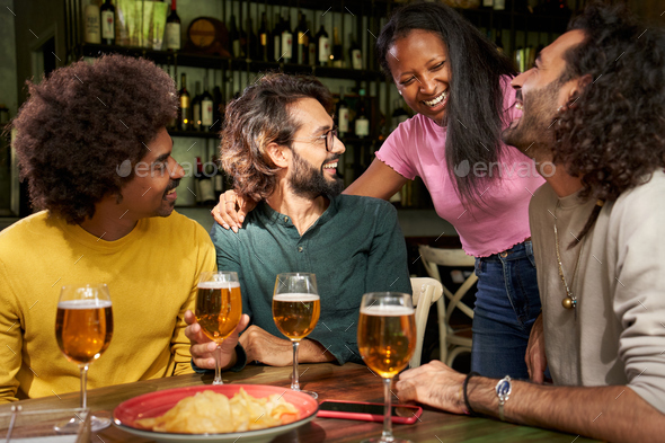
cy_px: 222
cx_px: 332
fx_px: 942
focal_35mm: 51
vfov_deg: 26.5
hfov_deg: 38.9
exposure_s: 1/400
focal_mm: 51
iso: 1000
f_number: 4
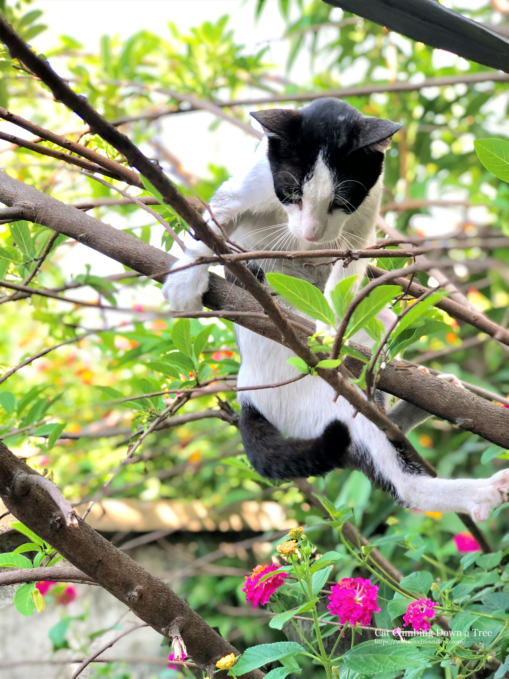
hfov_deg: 25.7
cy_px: 340
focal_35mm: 57
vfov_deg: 33.8
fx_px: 1118
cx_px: 254
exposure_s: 1/60
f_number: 2.8
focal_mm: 6.6
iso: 25
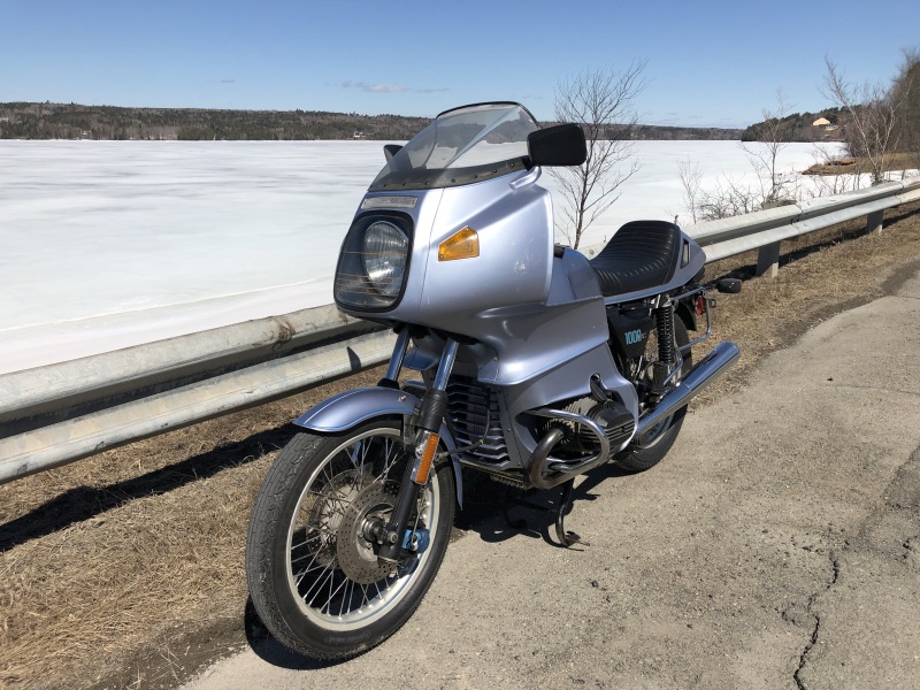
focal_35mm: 28
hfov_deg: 63.4
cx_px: 460
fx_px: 744
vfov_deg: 49.7
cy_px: 345
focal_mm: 3.99
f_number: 1.8
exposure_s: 1/4000
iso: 20
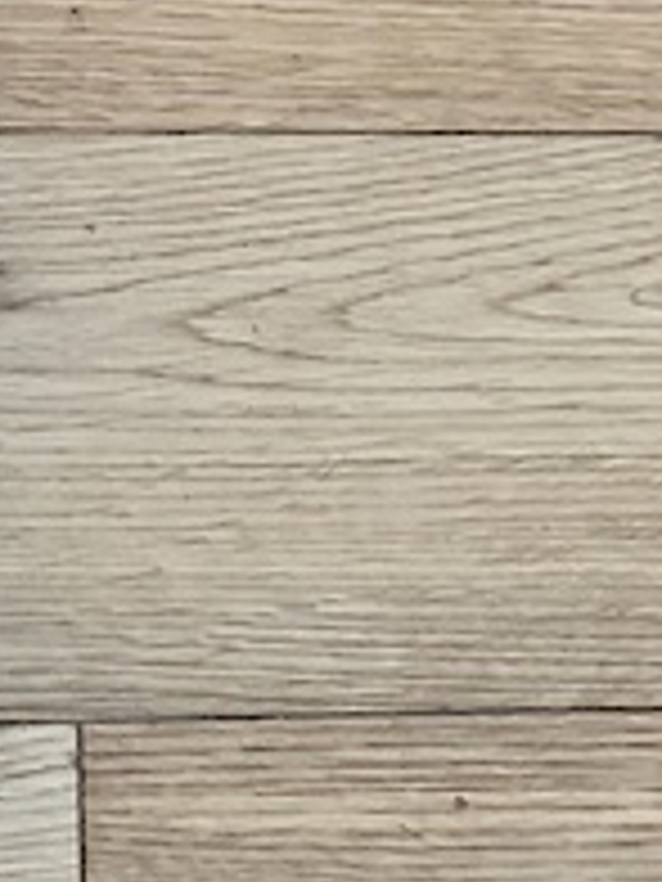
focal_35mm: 98
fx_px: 2499
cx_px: -293
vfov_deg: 18.3
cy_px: -356
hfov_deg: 14.2
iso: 1000
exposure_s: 1/58
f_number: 1.78
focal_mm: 6.86
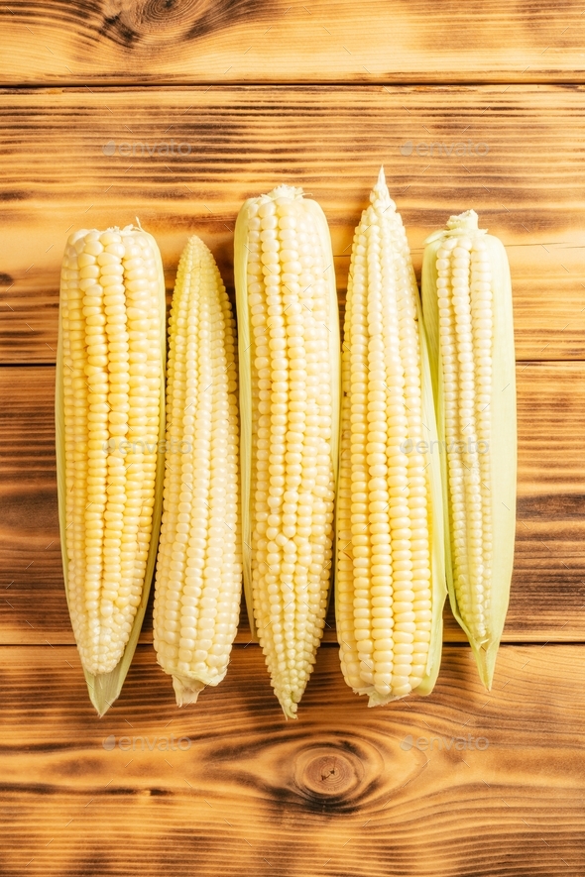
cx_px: 292
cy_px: 438
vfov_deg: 27.0
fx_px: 1828
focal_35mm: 75
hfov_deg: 18.2
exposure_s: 1/160
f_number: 13
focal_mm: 50
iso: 100
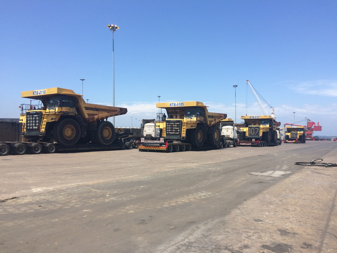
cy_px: 126
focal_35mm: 29
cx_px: 168
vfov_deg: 48.2
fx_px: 282
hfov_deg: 61.7
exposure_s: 1/2160
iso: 32
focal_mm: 4.15
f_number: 2.2
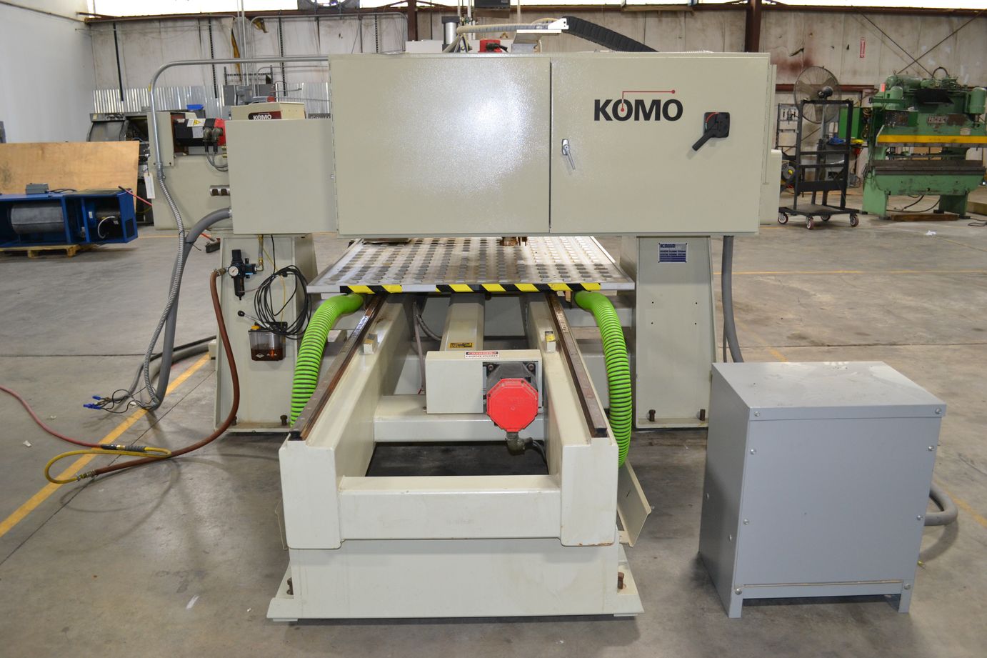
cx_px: 494
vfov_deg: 47.9
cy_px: 329
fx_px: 740
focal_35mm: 27
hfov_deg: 67.4
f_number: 3.5
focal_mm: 18
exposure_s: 1/60
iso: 720
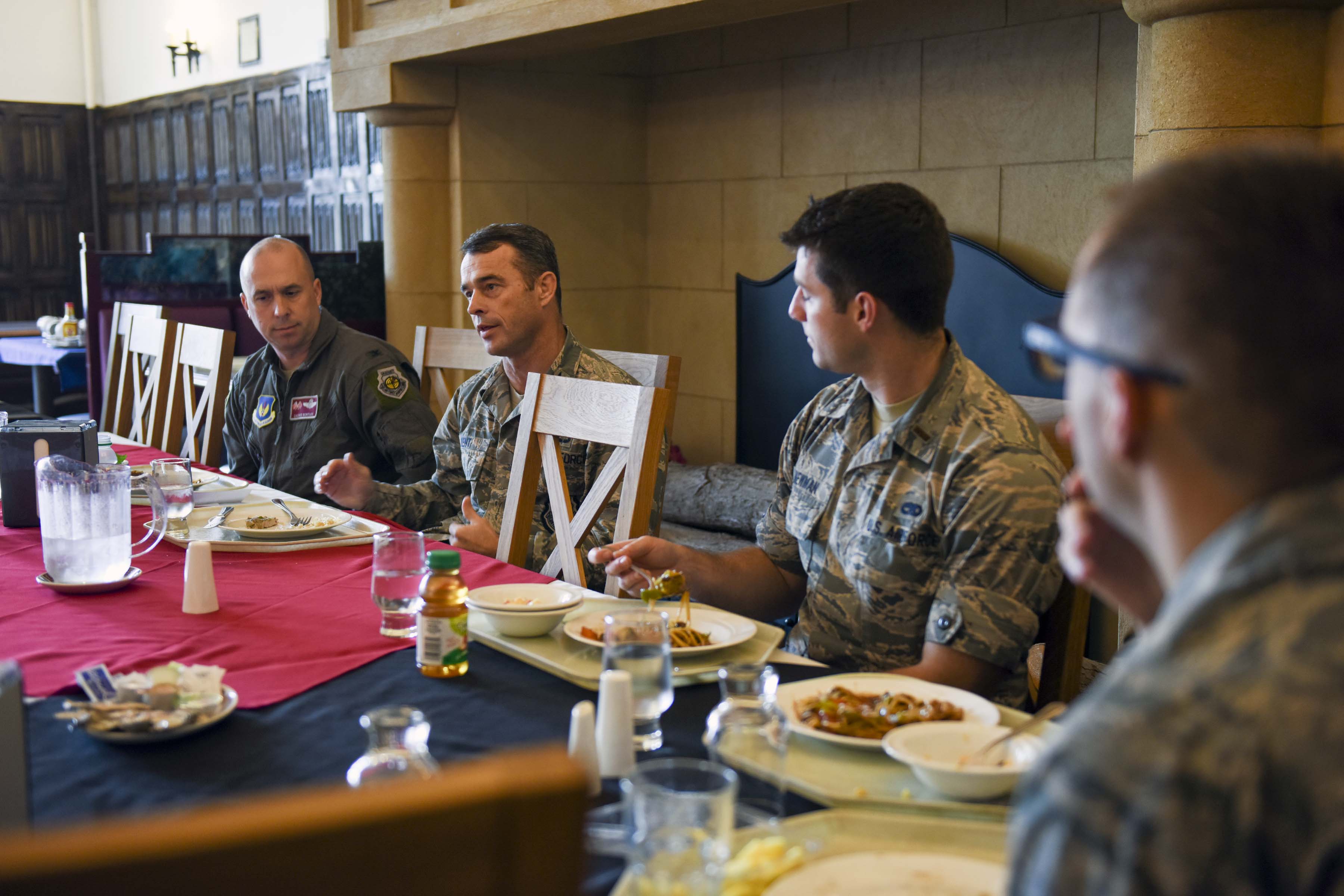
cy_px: 448
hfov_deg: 44.5
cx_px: 672
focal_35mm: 44
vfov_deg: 30.5
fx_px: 1643
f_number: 2.8
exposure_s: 1/80
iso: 640
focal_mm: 44
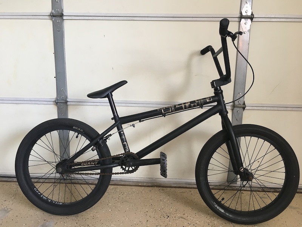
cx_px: 151
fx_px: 253
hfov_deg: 61.7
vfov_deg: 48.2
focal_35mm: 29
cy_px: 114
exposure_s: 1/30
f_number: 2.2
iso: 80
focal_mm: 4.15
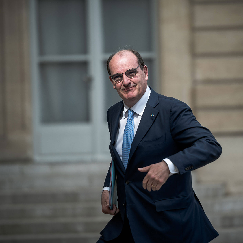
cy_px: 121
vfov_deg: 6.8
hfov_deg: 6.8
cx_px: 143
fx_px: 2033
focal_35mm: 256
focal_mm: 200
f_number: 2.8
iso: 200
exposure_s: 1/3200
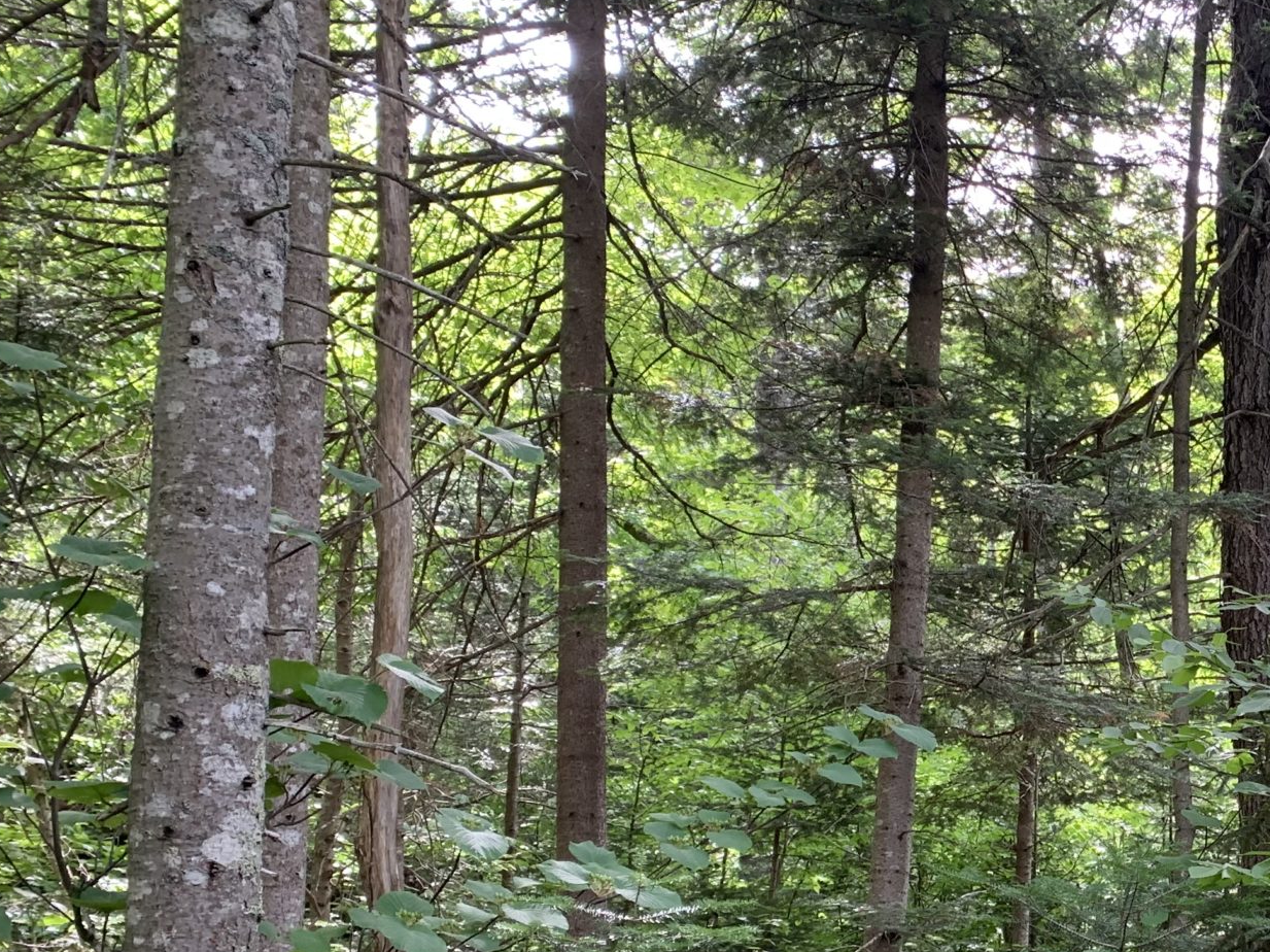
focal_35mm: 54
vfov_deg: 26.8
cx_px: 1303
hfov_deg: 32.4
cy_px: 681
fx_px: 1981
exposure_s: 1/120
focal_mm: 4.25
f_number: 1.8
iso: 100
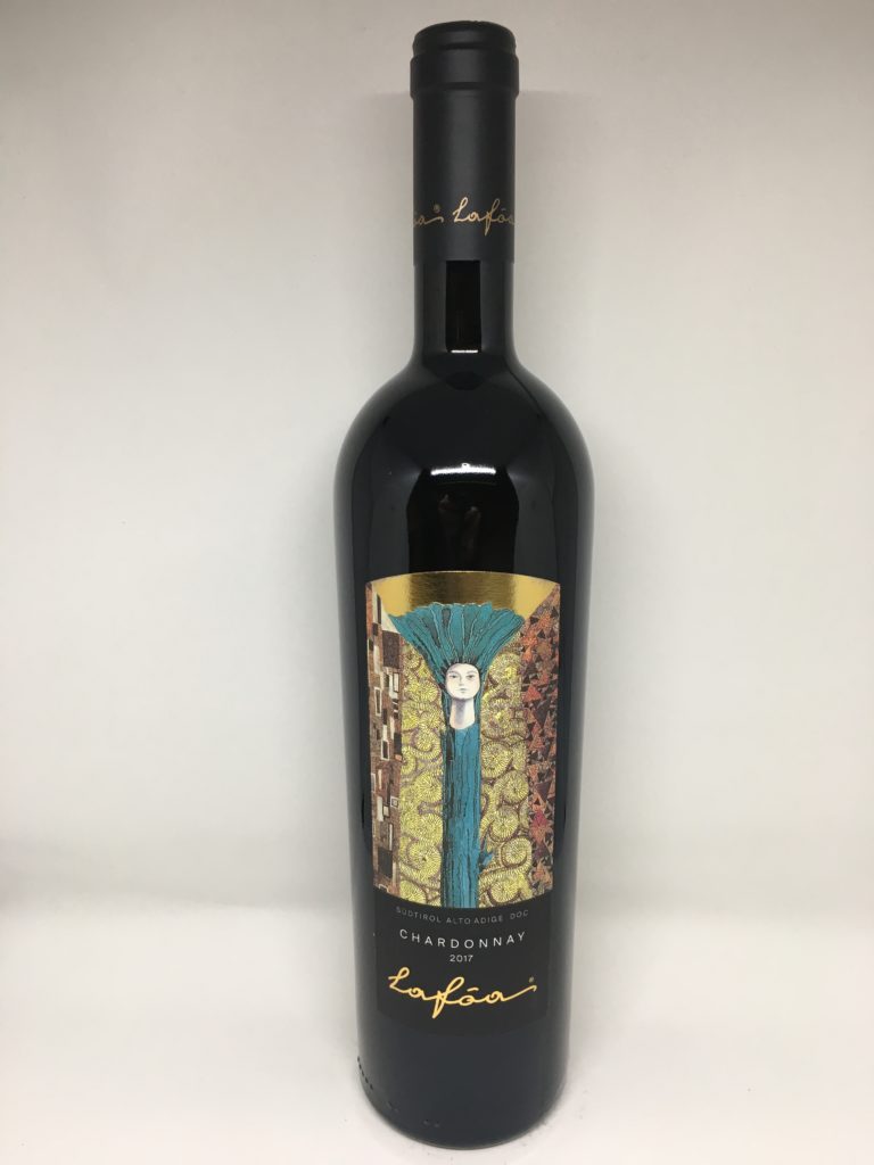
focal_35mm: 29
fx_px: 976
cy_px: 582
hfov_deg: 48.2
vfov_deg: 61.7
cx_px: 437
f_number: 2.2
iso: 25
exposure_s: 1/33
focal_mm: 4.15
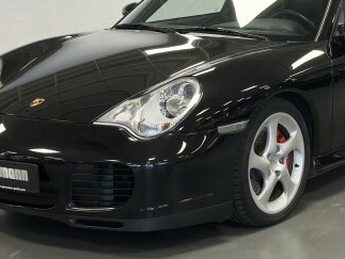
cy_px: 96
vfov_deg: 15.6
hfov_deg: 20.6
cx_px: 220
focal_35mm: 95
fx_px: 948
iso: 100
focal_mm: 6.86
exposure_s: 1/121
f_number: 1.78
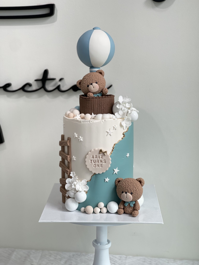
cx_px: 100
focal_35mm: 64
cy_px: 132
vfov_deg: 30.3
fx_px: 491
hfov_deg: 22.9
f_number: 2.2
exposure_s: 1/100
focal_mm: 7.5
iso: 50
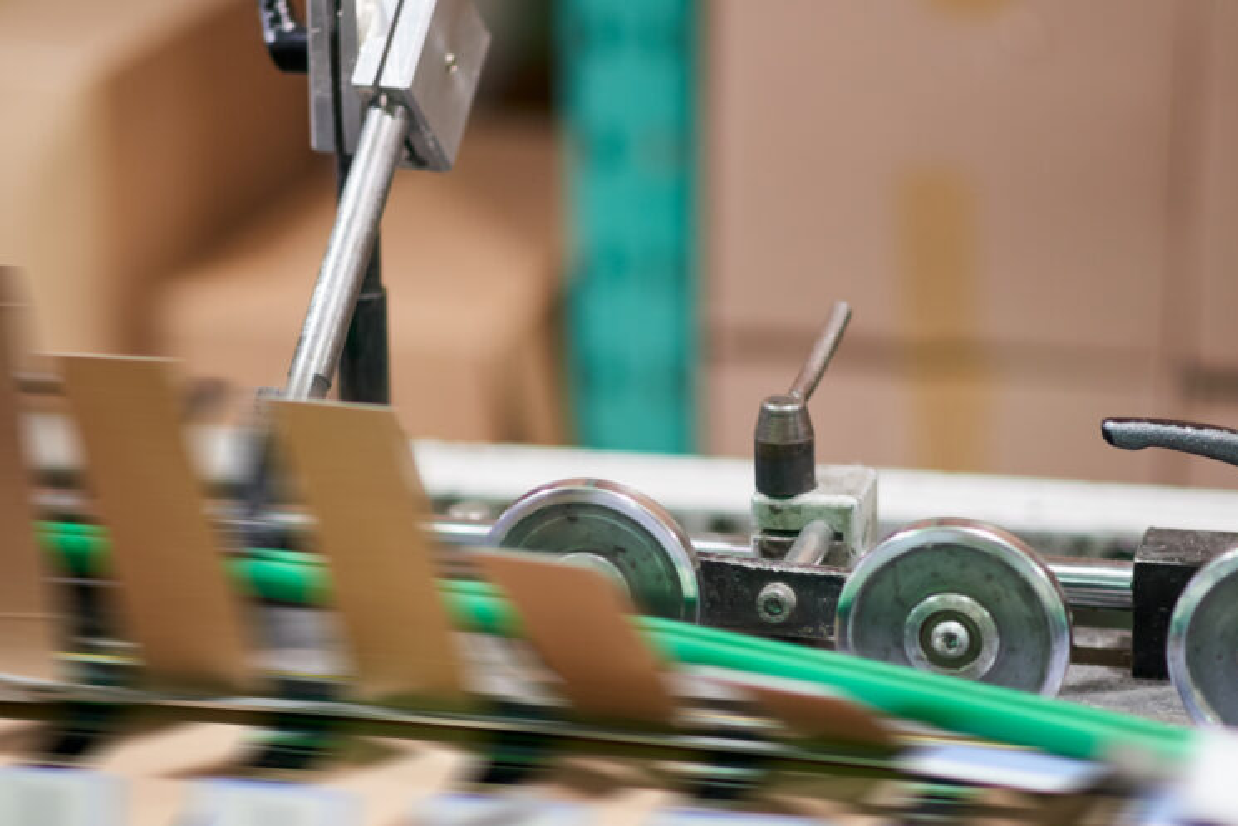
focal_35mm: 137
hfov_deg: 15.0
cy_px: 586
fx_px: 4712
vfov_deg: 10.0
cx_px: 518
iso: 400
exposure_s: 1/160
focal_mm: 85
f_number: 2
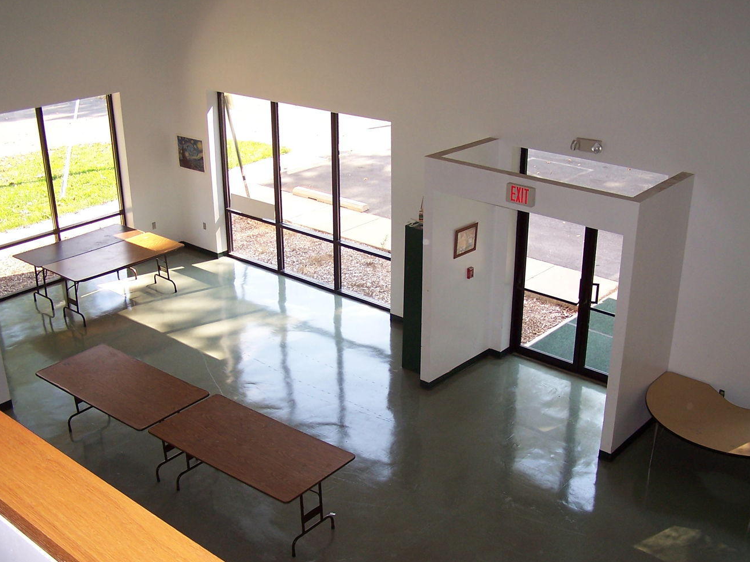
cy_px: 309
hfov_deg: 44.8
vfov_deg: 34.3
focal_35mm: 42
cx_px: 384
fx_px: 910
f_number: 2.8
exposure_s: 1/60
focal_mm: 6.3
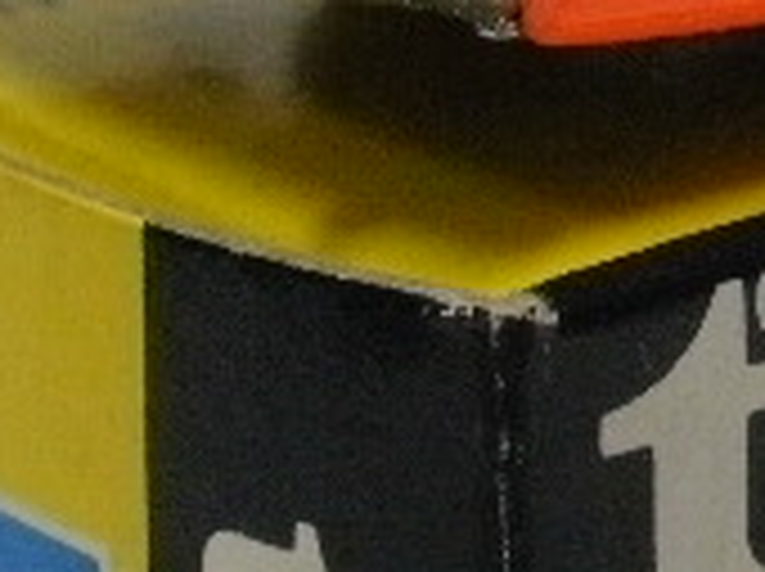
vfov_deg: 8.7
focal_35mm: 166
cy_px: -360
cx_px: 968
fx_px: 3663
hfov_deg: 11.6
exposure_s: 1/25
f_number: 4
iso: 400
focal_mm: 7.7
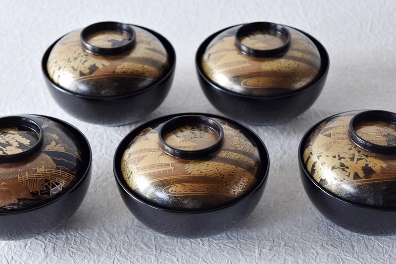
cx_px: 198
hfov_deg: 24.6
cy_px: 132
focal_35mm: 82
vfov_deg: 16.5
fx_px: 907
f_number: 5.6
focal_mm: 55
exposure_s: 1/13
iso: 800
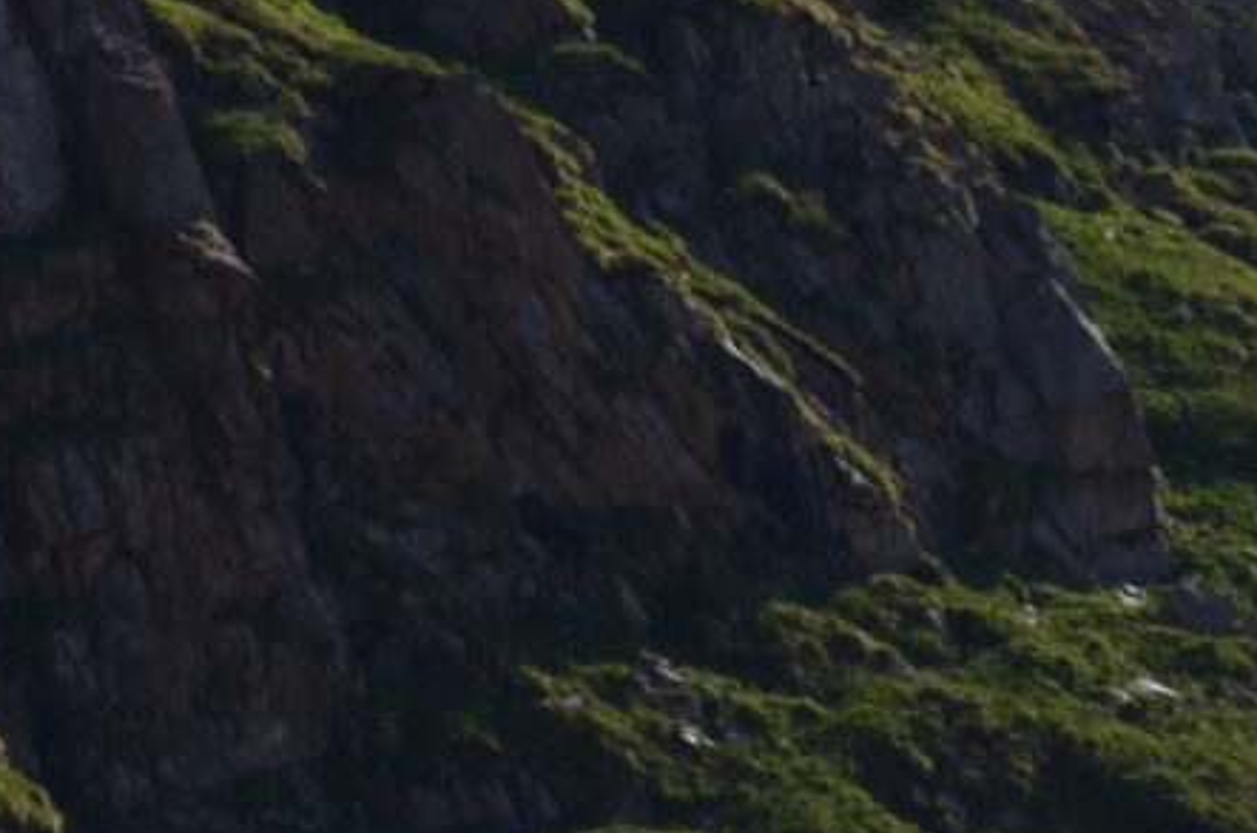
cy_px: 938
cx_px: 3558
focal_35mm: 478
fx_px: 16656
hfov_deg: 4.2
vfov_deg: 2.9
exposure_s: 1/125
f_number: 11
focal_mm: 55
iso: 110
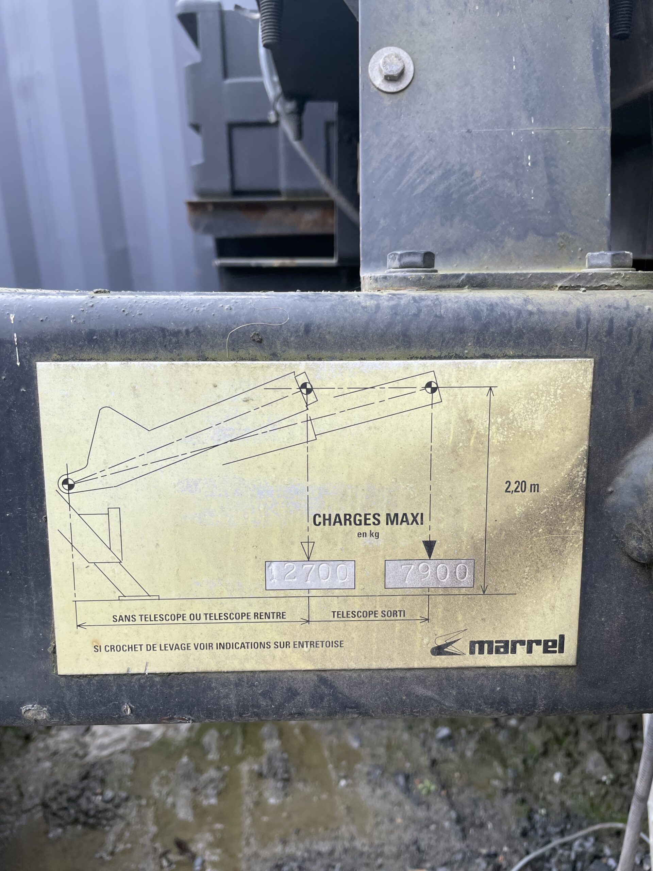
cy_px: 436
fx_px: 654
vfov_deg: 67.3
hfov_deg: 53.1
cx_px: 326
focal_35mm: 26
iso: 32
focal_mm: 4.2
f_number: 1.6
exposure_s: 1/473
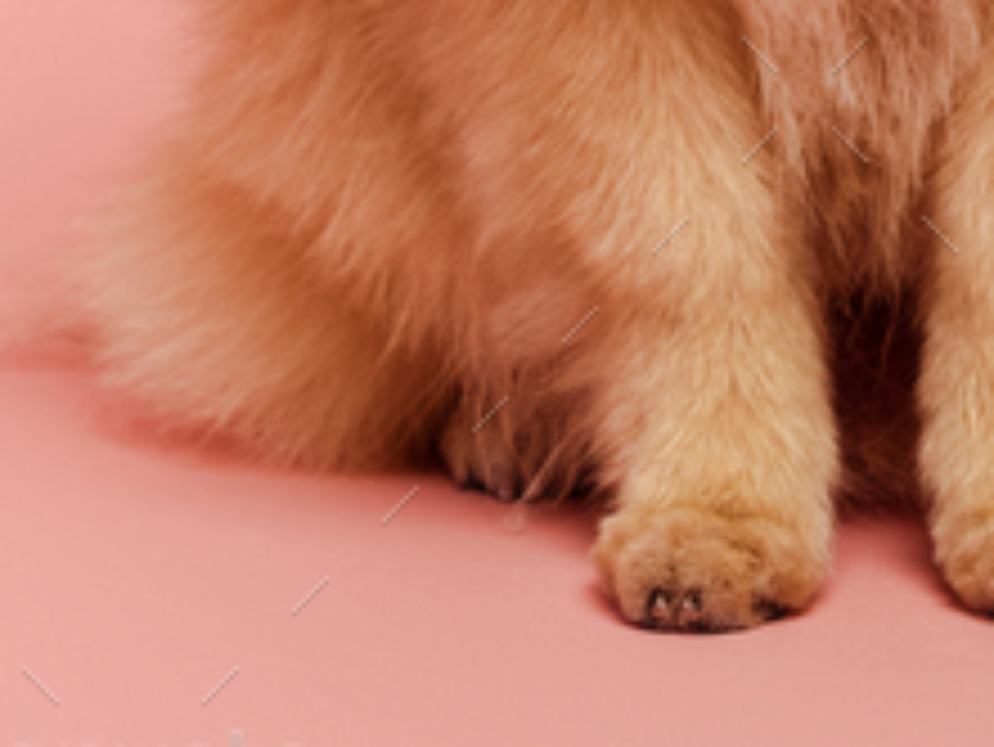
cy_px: -612
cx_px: 783
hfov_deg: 10.3
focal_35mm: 192
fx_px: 5516
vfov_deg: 7.5
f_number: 5.6
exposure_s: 1/160
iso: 100
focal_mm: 50
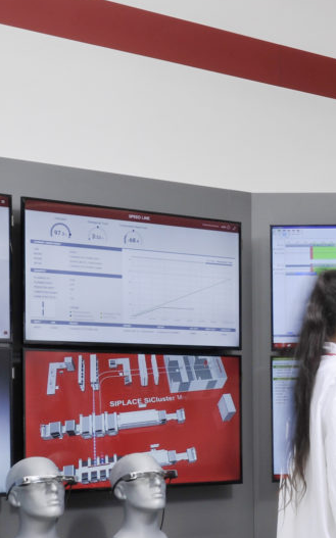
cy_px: 363
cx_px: 570
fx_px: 1452
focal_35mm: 99
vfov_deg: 20.9
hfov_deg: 12.3
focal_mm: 25
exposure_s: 1/4
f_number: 14
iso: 100
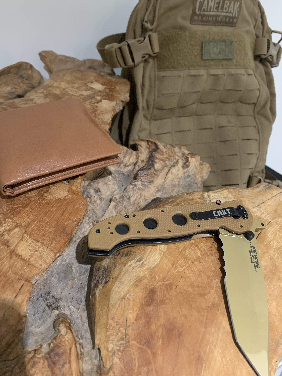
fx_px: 282
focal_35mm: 26
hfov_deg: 53.1
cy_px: 188
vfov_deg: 67.3
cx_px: 141
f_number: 1.8
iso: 640
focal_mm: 4.25
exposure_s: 1/30
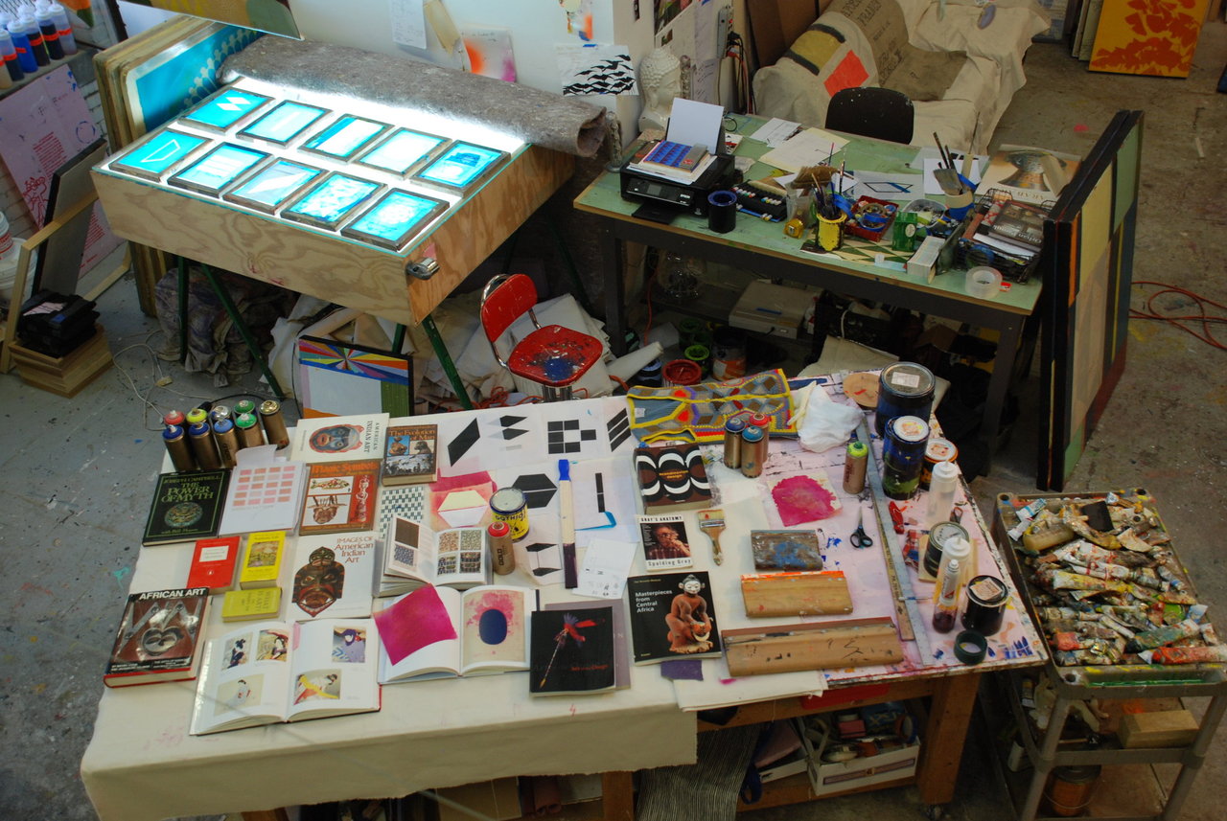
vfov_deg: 37.0
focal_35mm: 36
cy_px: 410
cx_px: 614
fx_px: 1229
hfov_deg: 53.1
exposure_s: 1/30
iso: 320
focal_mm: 24
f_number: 4
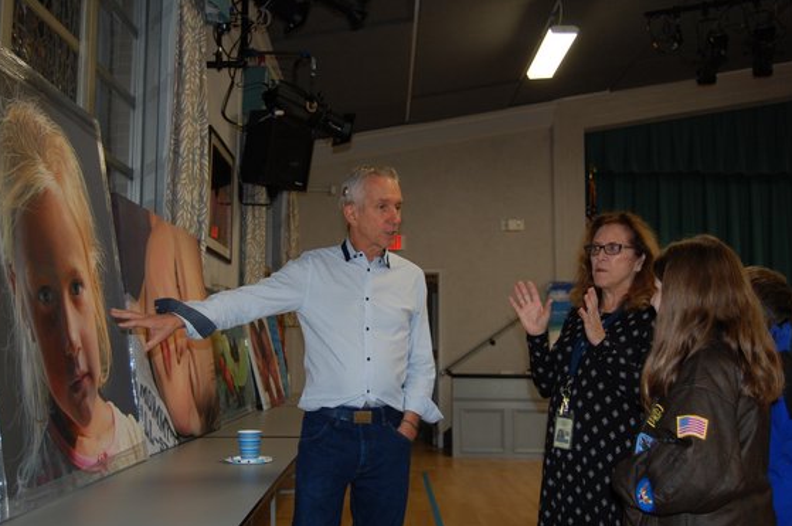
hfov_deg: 46.4
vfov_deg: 31.8
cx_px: 374
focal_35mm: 42
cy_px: 272
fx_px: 923
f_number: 4
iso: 400
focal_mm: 26
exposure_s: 1/60
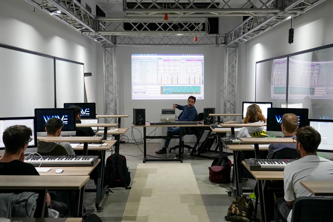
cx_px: 166
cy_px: 111
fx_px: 351
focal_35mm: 38
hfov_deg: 50.7
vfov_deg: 35.1
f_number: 4
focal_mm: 38
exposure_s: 1/160
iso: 5000
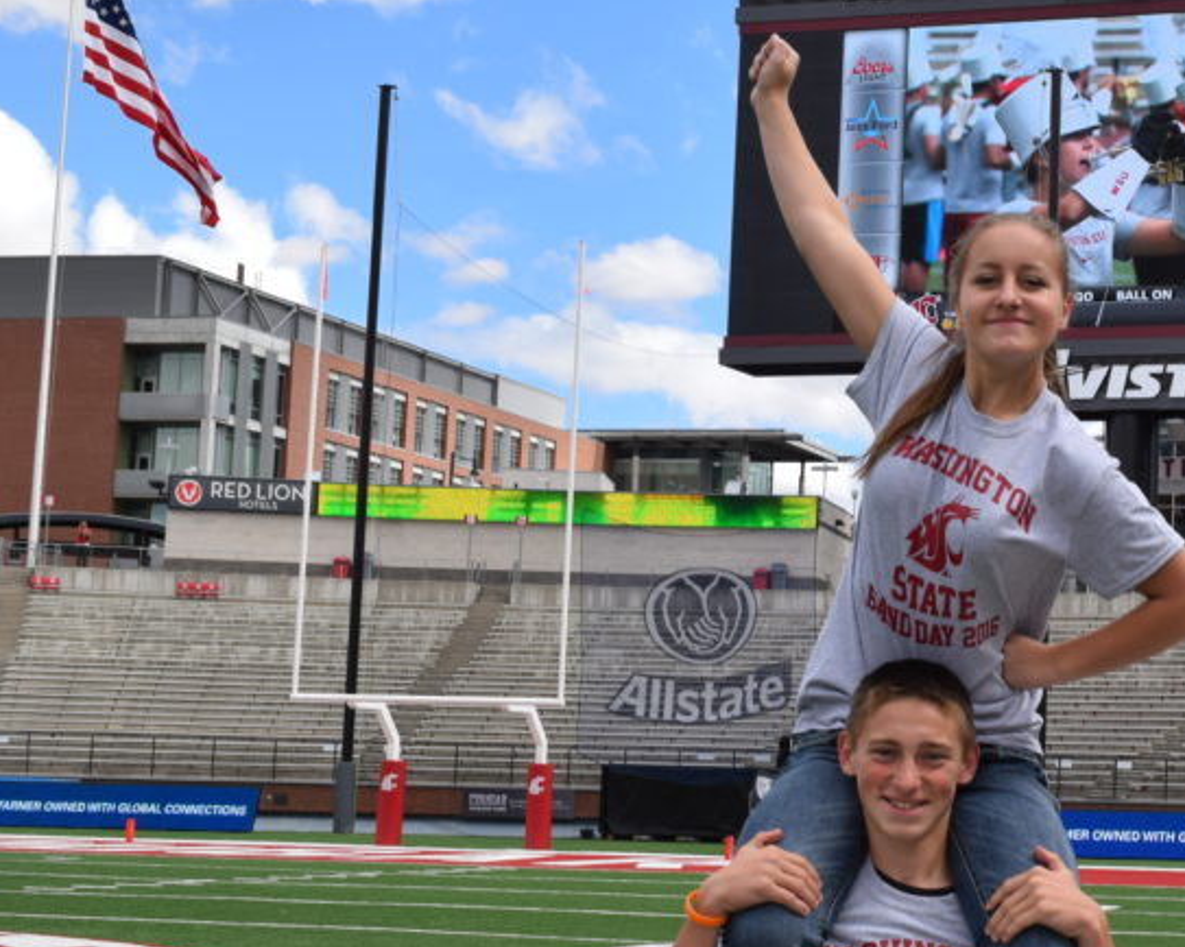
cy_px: 493
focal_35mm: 77
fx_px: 2700
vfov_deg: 19.9
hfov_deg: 23.4
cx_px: 1259
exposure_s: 1/400
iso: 200
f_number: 10
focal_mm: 25
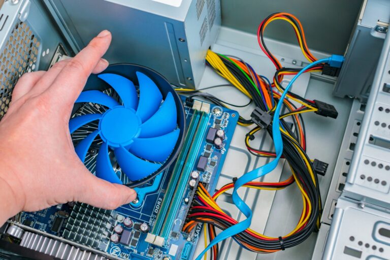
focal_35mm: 52
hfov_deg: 37.9
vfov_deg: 25.8
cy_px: 130
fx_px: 569
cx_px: 195
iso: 100
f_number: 5.6
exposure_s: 1/100
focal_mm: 35
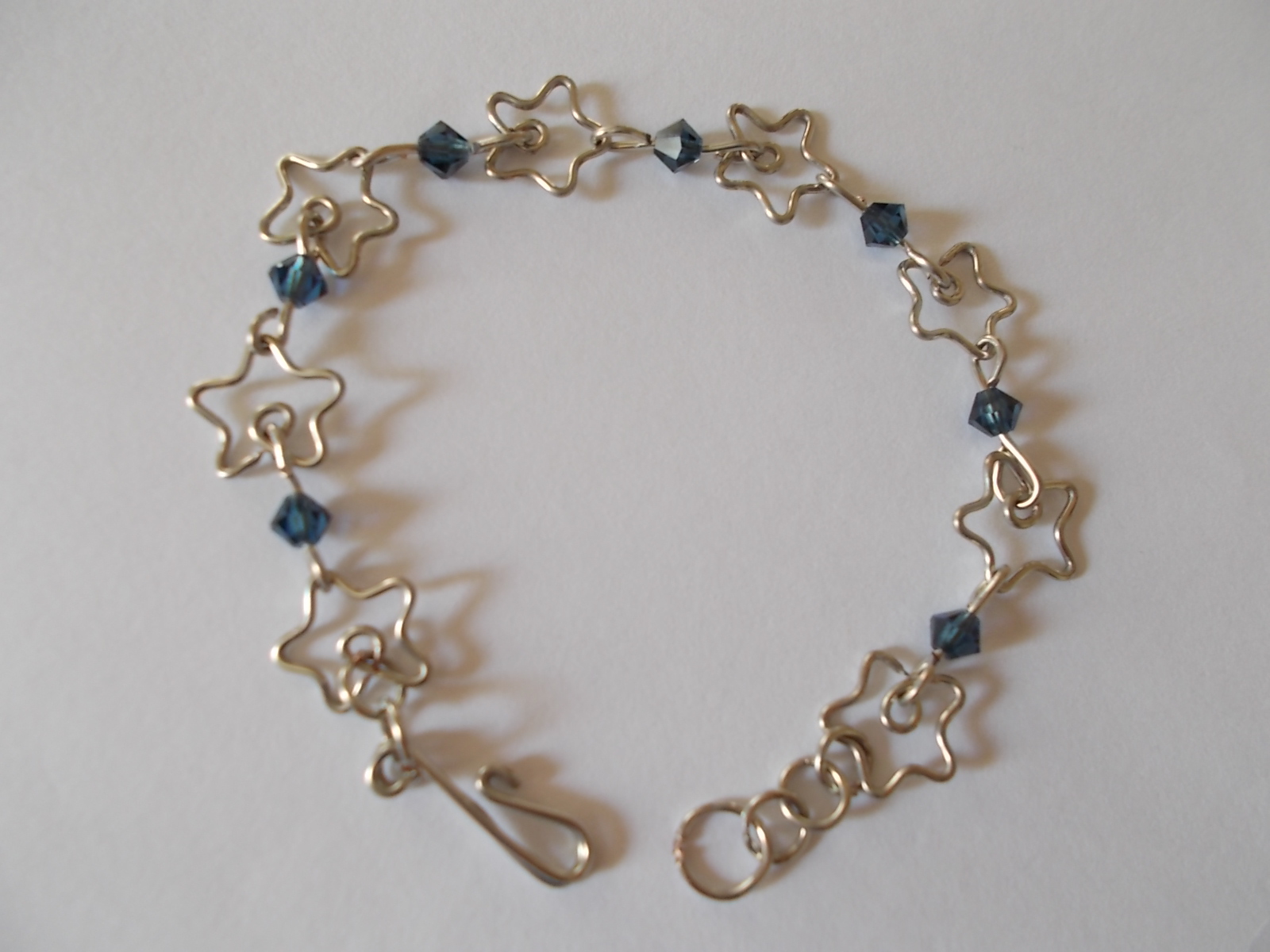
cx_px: 635
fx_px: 954
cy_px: 476
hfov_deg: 67.3
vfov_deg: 53.1
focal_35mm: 26
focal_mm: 4.6
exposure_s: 1/25
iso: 100
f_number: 3.2
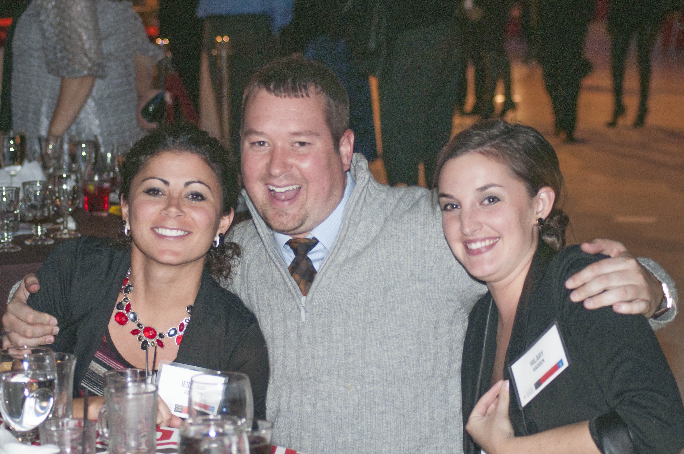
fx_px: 1993
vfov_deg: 13.0
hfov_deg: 19.5
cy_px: 227
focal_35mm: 105
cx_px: 342
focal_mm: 70
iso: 200
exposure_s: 1/80
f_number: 4.5
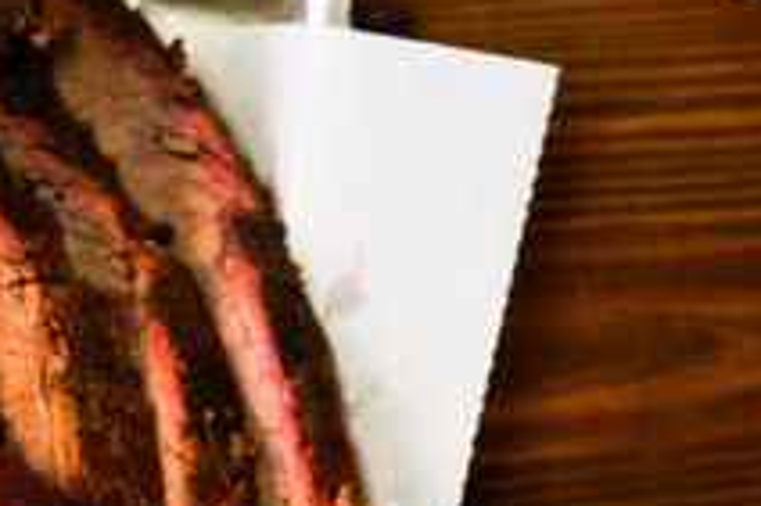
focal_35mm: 257
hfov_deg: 7.8
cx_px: -549
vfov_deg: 5.3
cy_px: 766
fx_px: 5428
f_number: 4
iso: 500
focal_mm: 68
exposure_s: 1/125
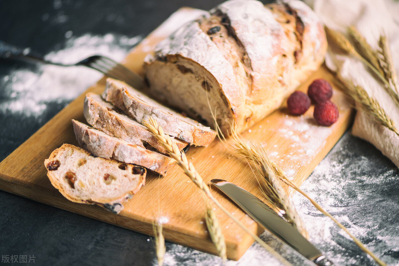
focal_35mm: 105
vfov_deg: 13.1
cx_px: 200
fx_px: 1164
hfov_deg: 19.4
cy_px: 133
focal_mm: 105
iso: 64
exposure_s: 1/40
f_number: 3
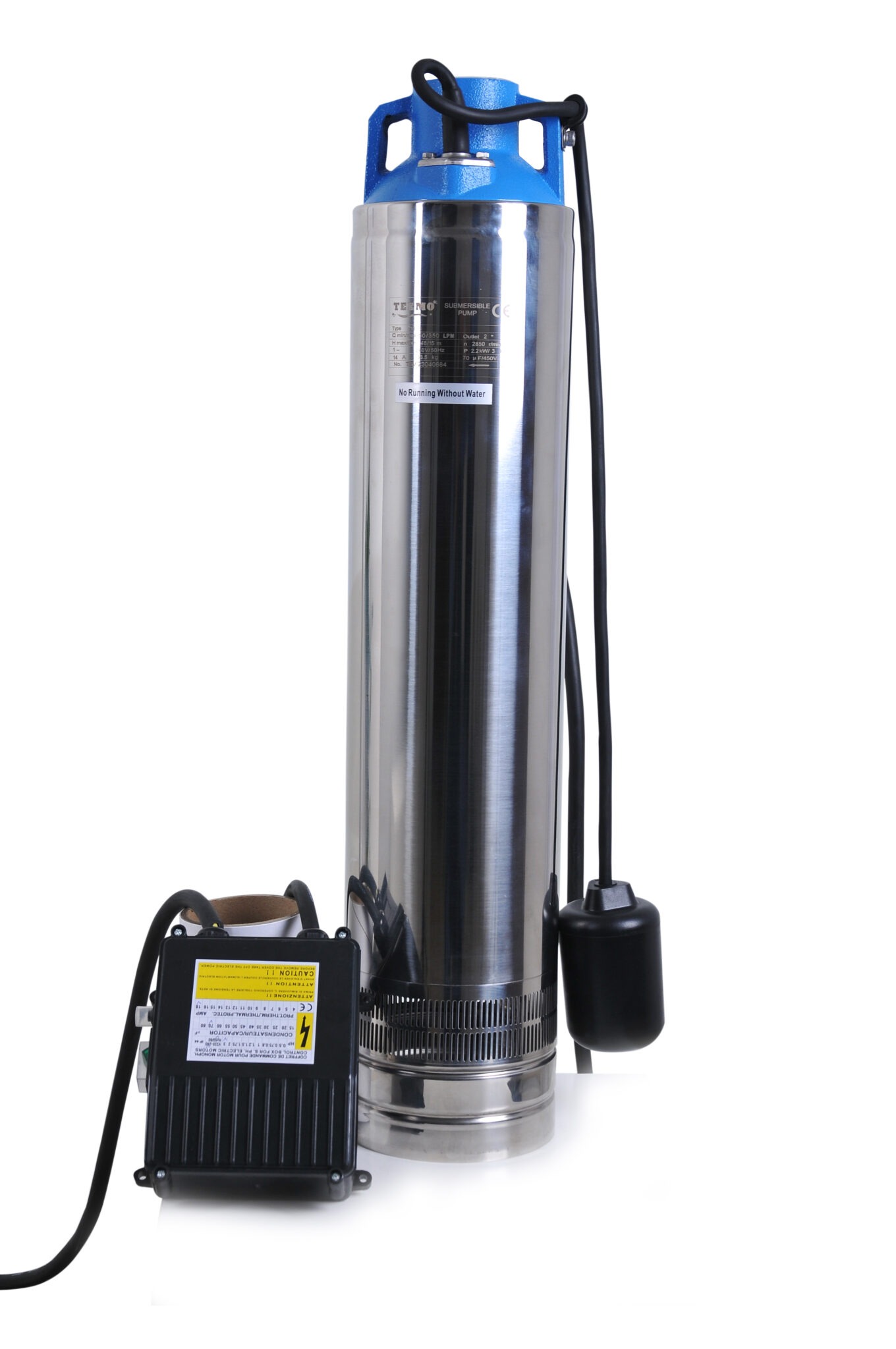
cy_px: 674
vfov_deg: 33.4
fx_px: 2246
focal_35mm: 60
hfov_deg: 22.6
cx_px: 448
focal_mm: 40
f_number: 5.6
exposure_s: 1/125
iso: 200
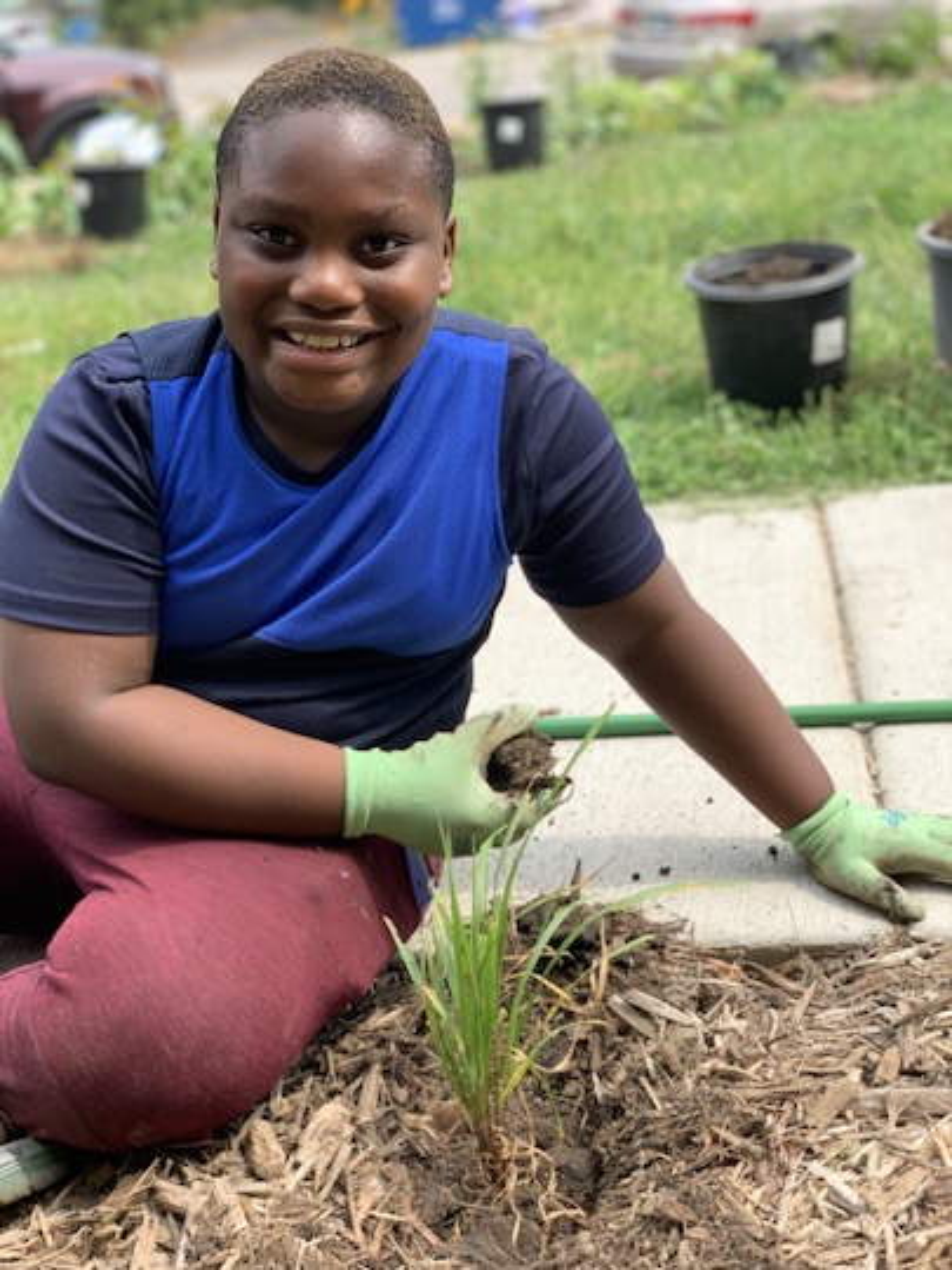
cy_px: 635
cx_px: 476
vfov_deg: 36.8
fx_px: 1907
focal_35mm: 52
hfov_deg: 28.0
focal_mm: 6
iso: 20
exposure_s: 1/122
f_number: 2.4
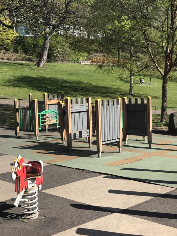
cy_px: 118
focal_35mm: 57
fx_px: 389
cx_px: 88
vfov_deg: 33.8
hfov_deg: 25.7
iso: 20
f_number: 2.8
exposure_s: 1/523
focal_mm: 6.6
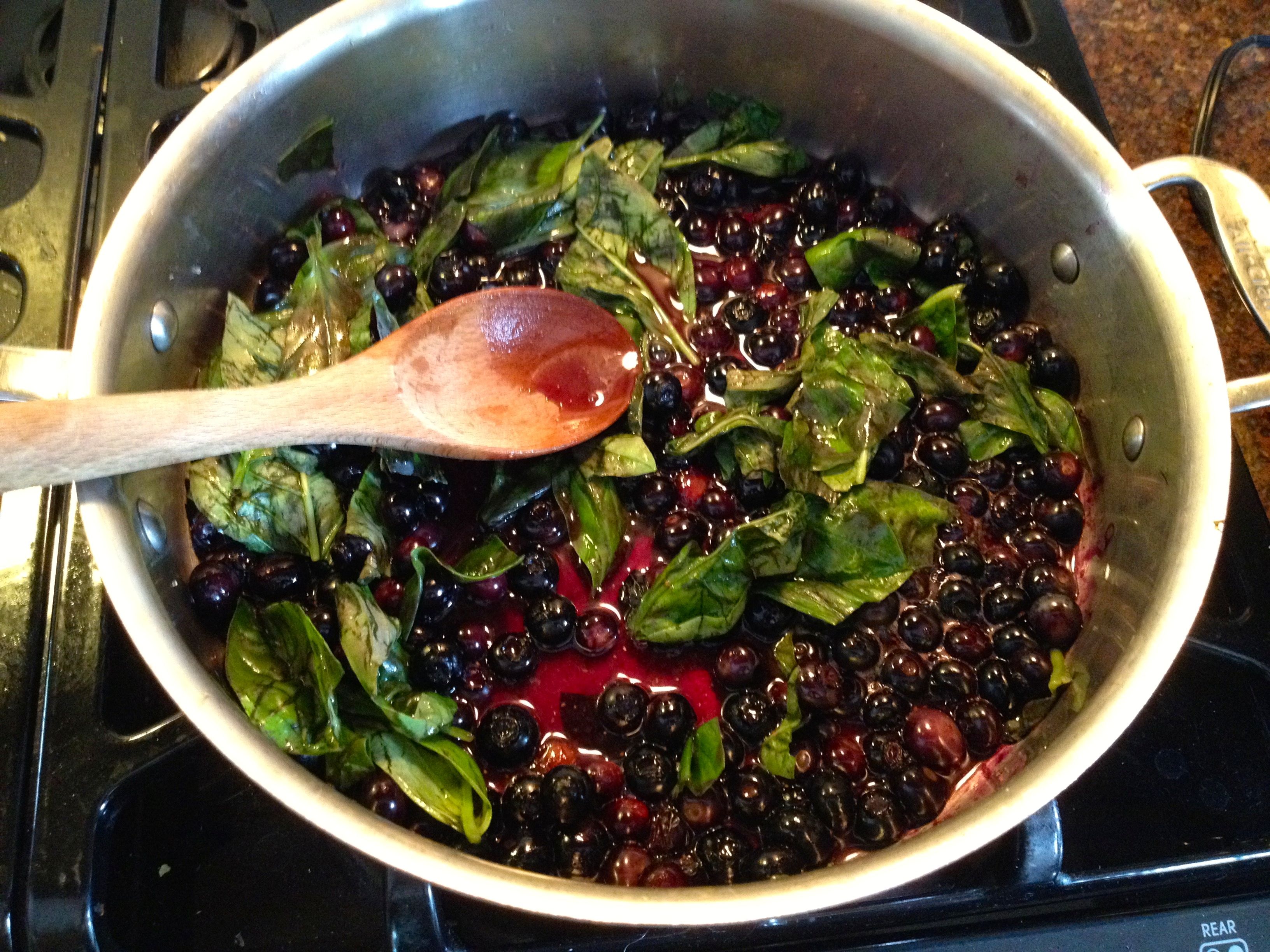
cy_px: 476
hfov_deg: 52.6
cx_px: 635
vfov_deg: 40.7
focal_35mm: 35
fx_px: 1284
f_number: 2.4
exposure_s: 1/17
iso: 400
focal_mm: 4.28
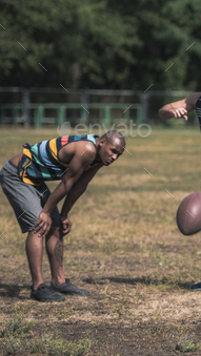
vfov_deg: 9.1
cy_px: 180
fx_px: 2243
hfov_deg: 5.1
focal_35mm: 237
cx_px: 259
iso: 100
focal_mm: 130
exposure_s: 1/2000
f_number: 2.8
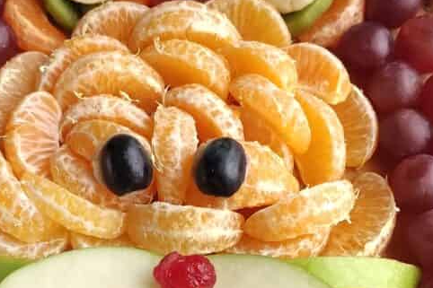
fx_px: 553
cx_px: 179
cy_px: 222
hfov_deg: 42.6
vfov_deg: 28.7
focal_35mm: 46
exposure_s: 1/1730
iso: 3200
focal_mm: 5.43
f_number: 1.89
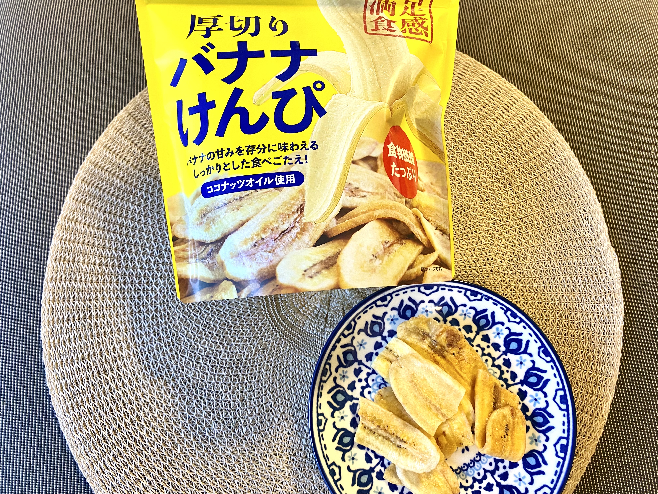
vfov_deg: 53.1
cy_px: 247
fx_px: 494
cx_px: 329
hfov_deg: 67.3
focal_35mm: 26
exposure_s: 1/50
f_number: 1.8
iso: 200
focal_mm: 4.25
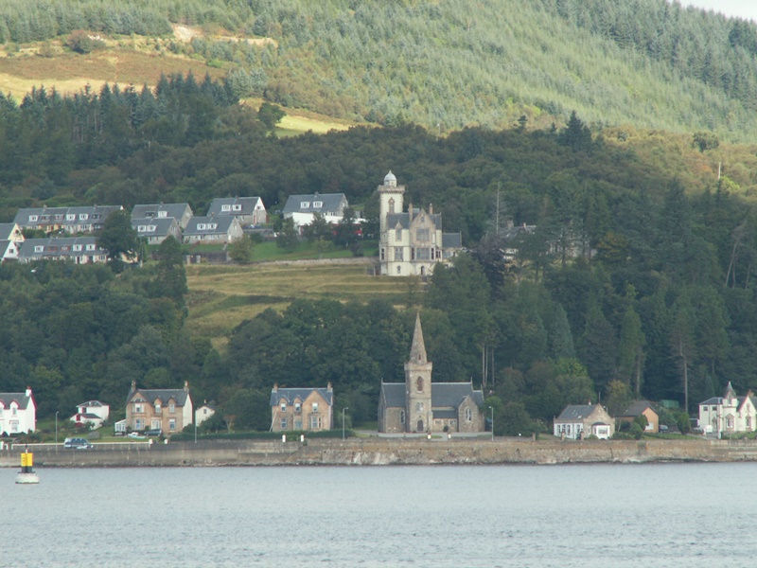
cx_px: 378
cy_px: 284
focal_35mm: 268
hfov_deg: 7.4
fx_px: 5861
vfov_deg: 5.5
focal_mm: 43.93
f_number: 5.6
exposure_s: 1/125
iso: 50
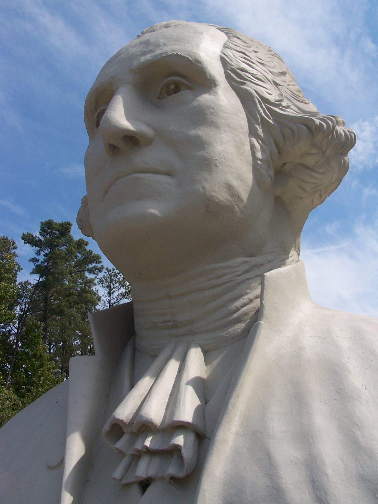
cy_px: 252
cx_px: 189
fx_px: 582
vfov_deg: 46.8
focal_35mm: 40
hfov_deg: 36.0
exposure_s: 1/500
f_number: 5.6
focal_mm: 6.7
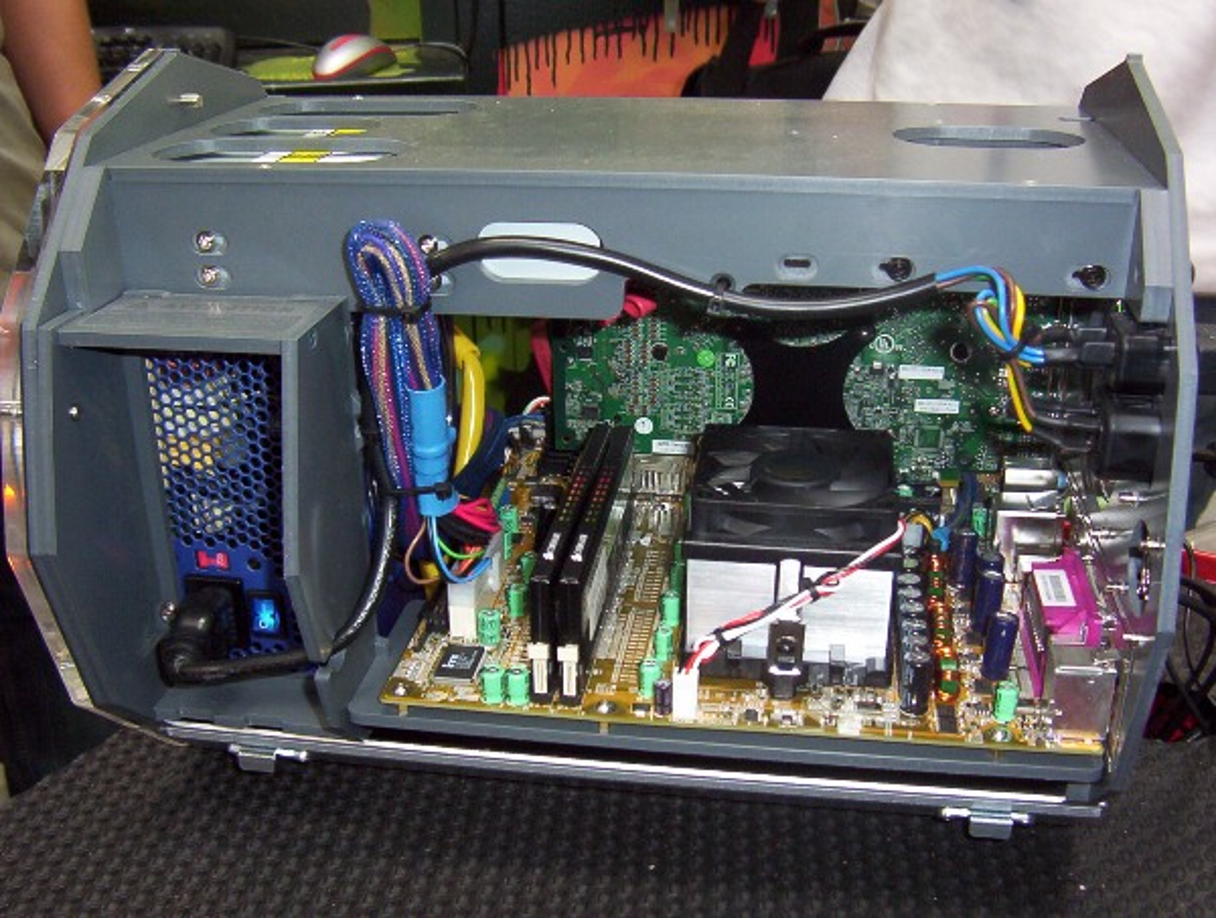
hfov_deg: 51.2
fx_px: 1268
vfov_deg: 39.8
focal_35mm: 36
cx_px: 608
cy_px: 459
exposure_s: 1/30
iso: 140
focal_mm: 5.54
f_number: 2.76
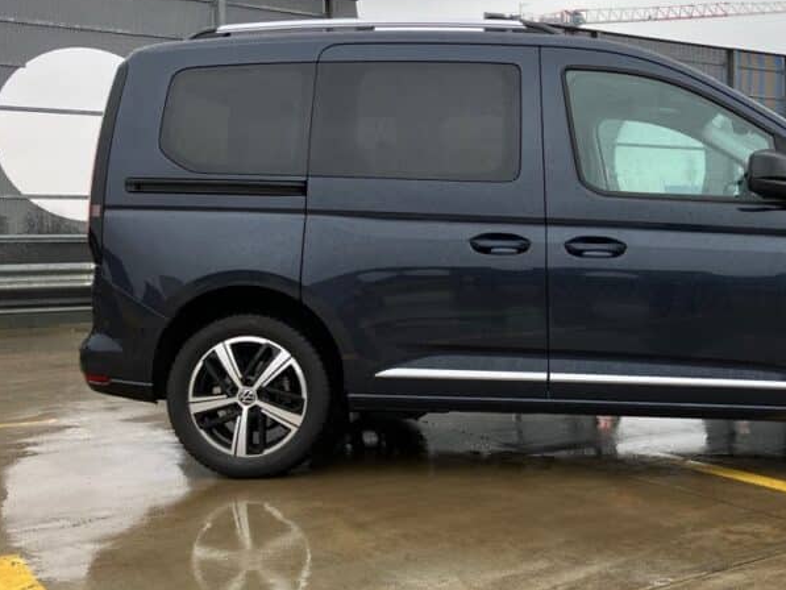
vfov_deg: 30.2
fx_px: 1090
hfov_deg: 38.4
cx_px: 607
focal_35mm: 48
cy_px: 254
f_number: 1.8
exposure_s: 1/185
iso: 25
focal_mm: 3.99
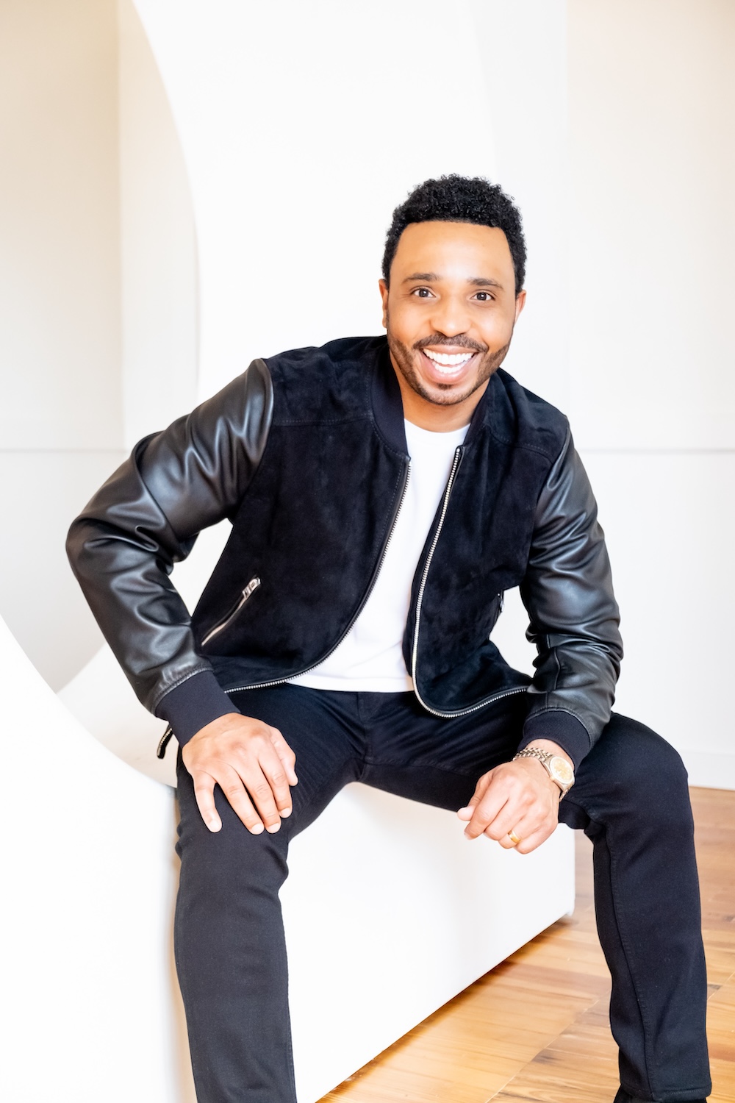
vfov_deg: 38.9
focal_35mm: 51
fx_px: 1562
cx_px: 368
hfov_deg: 26.5
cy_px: 552
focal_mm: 34.3
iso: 2500
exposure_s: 1/250
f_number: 3.6
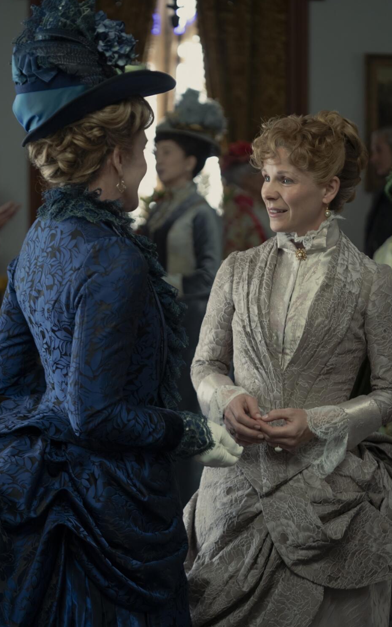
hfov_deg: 18.1
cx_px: 187
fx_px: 1230
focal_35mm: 72
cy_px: 313
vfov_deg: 28.6
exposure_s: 1/100
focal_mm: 70
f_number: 3.2
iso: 4000
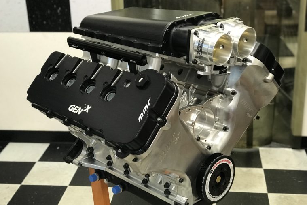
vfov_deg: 22.6
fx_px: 512
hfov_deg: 33.4
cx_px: 152
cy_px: 102
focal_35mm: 60
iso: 400
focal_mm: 6.6
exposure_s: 1/60
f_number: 2.8
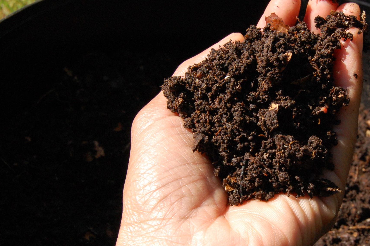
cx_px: 269
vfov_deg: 20.3
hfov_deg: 29.7
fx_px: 688
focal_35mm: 67
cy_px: 141
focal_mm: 30
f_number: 13
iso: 800
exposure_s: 1/320
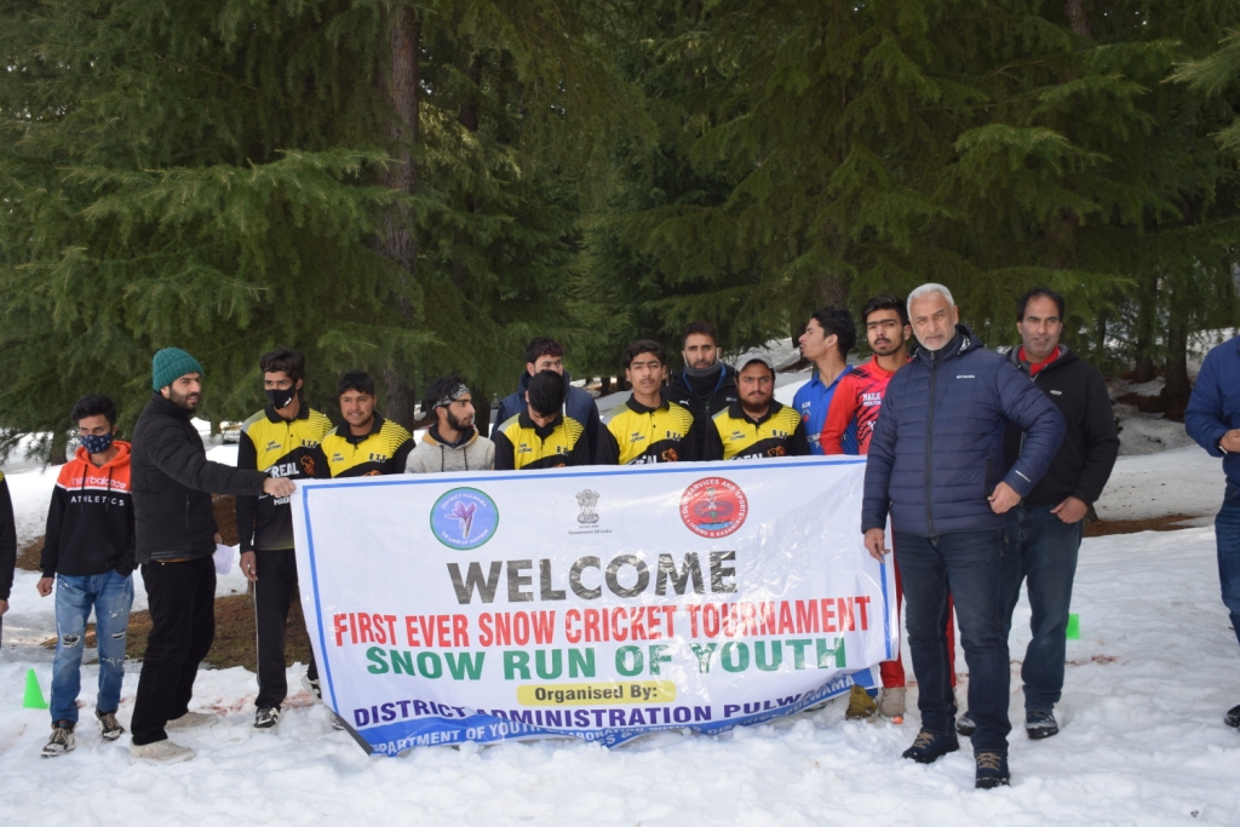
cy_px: 414
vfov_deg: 38.4
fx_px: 1188
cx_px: 620
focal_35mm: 34
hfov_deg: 55.1
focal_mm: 23
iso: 100
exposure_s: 1/160
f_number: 6.3
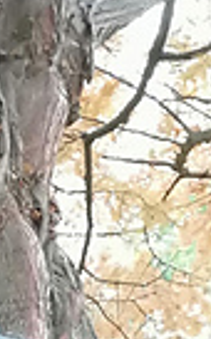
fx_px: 1332
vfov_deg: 12.6
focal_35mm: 144
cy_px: 695
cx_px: -174
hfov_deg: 8.7
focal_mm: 4.75
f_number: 1.8
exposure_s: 1/33.3
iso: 200
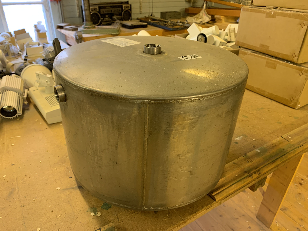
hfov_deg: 67.3
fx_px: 231
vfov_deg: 53.1
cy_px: 116
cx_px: 154
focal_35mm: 26
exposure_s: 1/50
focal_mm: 4.25
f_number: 1.8
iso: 160
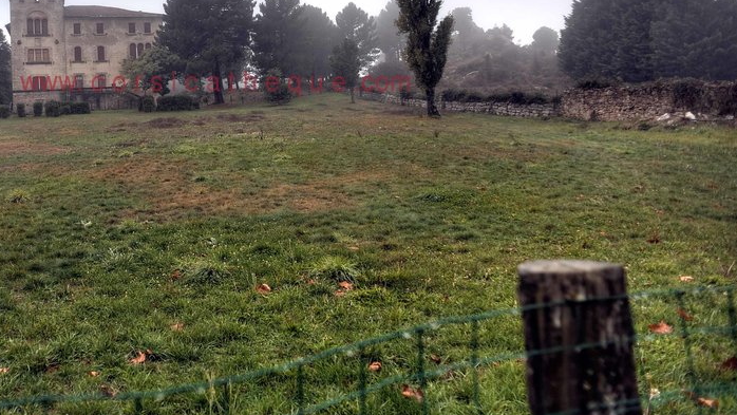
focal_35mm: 30
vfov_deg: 37.6
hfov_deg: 61.9
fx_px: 586
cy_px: 84
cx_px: 216
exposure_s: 1/320
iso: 200
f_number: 4
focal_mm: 20
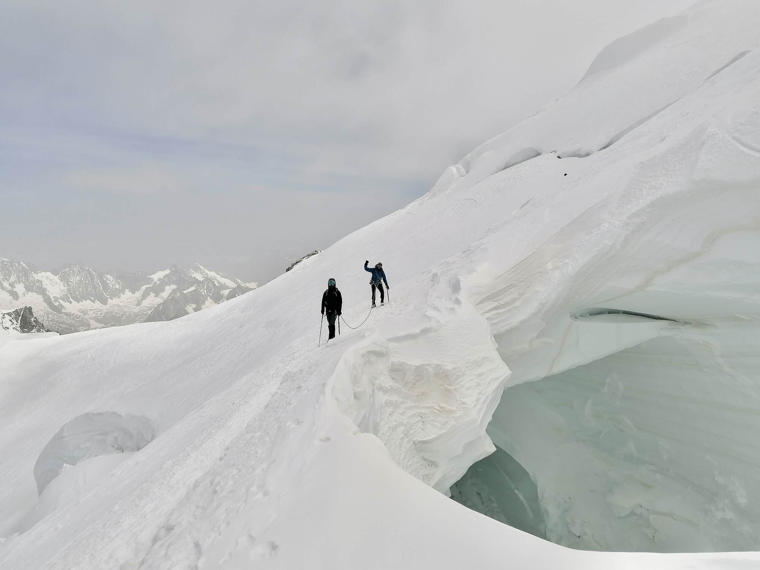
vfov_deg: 48.2
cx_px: 380
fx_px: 637
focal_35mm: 29
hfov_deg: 61.7
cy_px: 285
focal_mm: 4.75
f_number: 1.8
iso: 50
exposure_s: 1/5025
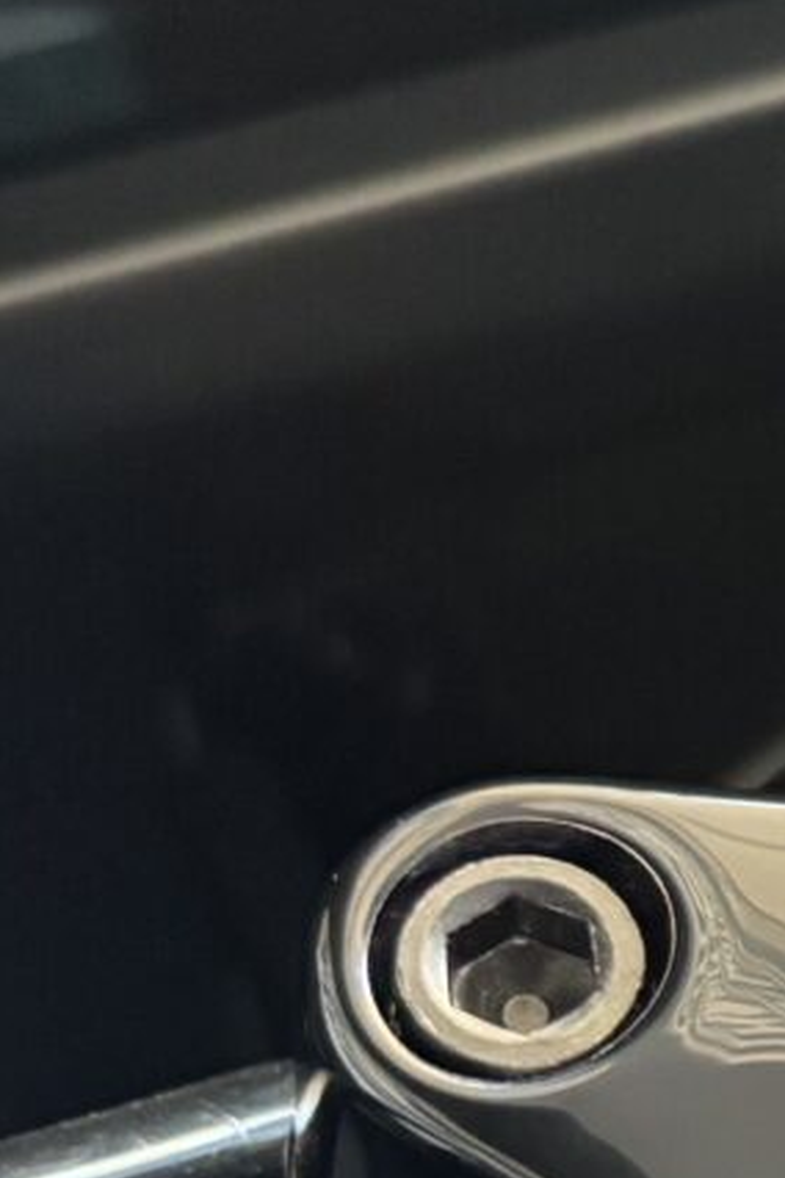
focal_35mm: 130
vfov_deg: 15.6
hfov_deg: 9.6
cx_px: 1761
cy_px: 1029
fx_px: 4252
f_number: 1.6
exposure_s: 1/60
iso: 400
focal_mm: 5.96
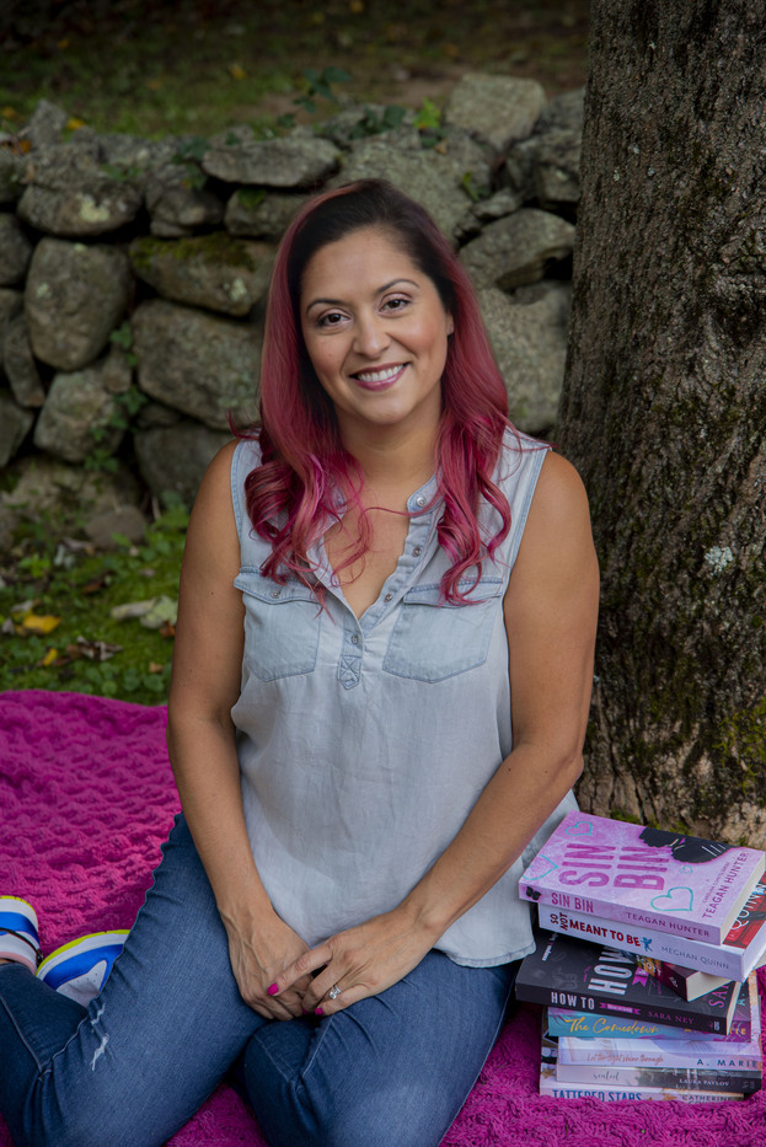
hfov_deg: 19.5
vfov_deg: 28.8
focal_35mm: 70
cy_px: 574
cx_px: 383
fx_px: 2232
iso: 125
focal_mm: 70
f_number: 4
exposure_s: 1/200
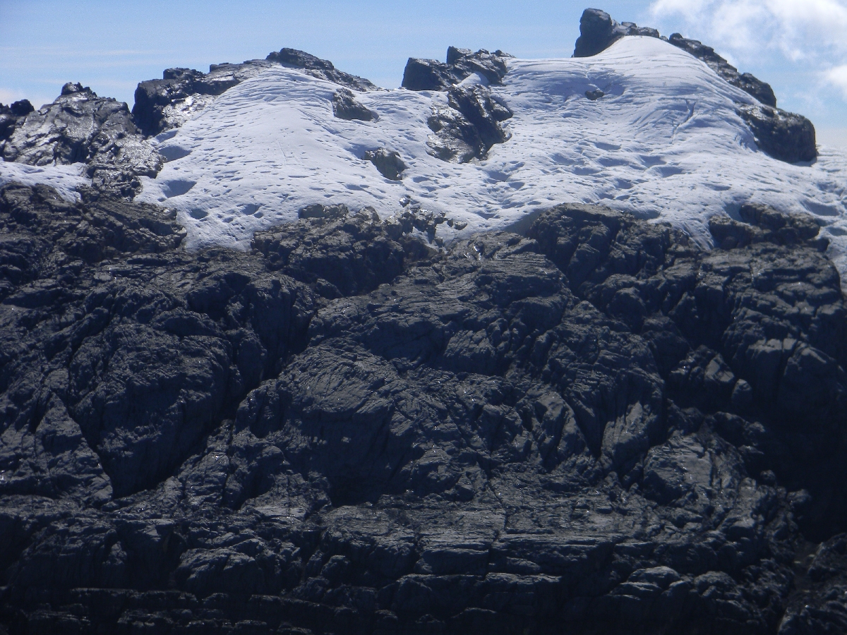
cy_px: 318
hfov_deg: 18.7
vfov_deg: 14.1
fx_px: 2569
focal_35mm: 105
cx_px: 424
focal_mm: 19
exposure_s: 1/294
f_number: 9.4
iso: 80
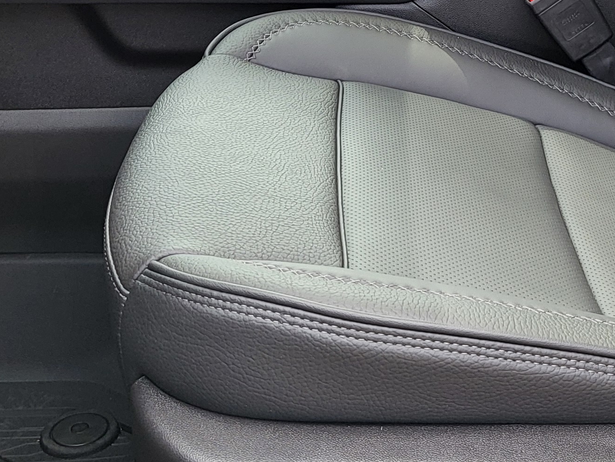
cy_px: -100
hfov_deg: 24.3
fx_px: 1404
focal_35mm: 79
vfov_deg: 17.7
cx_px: 500
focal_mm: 5.4
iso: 40
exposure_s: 1/240
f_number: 1.8
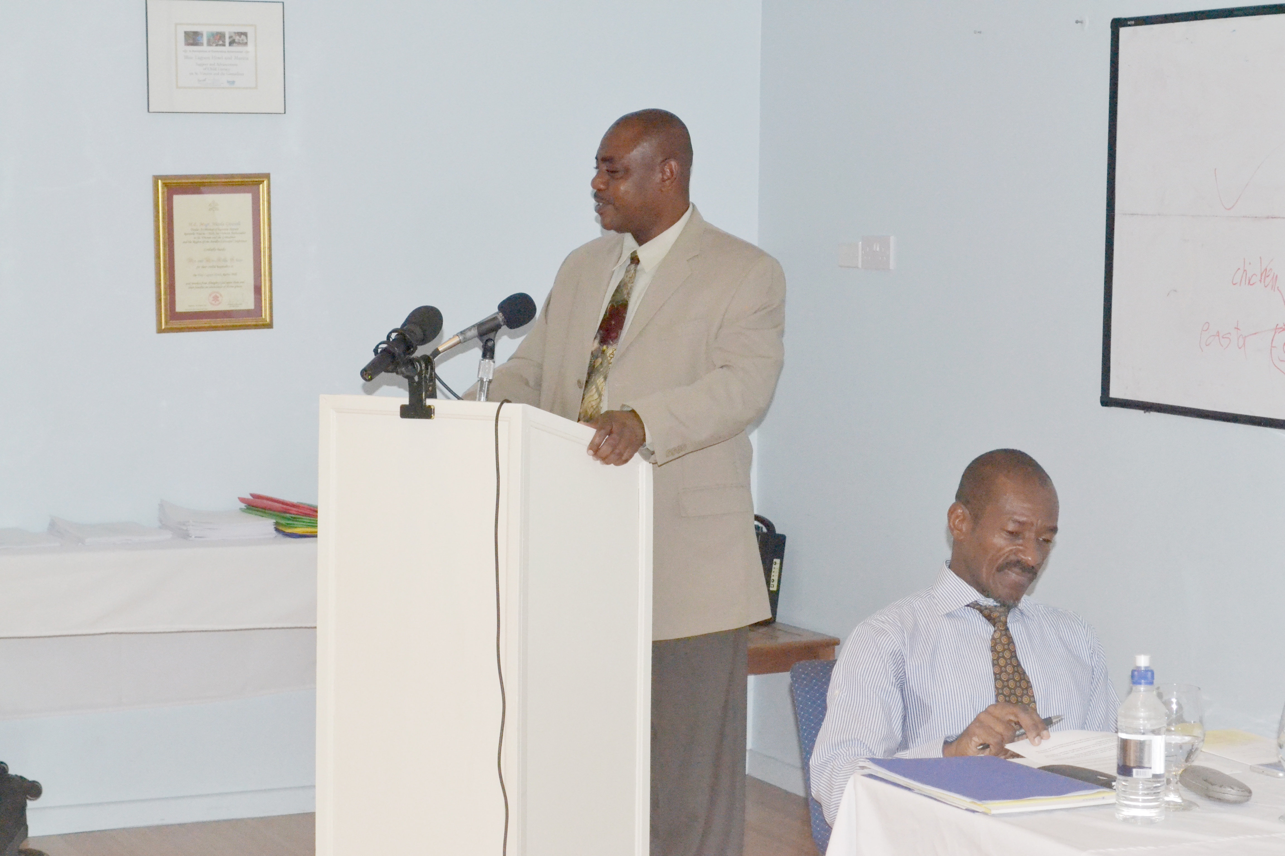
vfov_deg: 16.6
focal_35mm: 82
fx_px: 2945
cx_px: 642
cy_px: 428
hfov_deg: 24.6
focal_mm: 55
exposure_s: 1/125
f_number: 9
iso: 3200
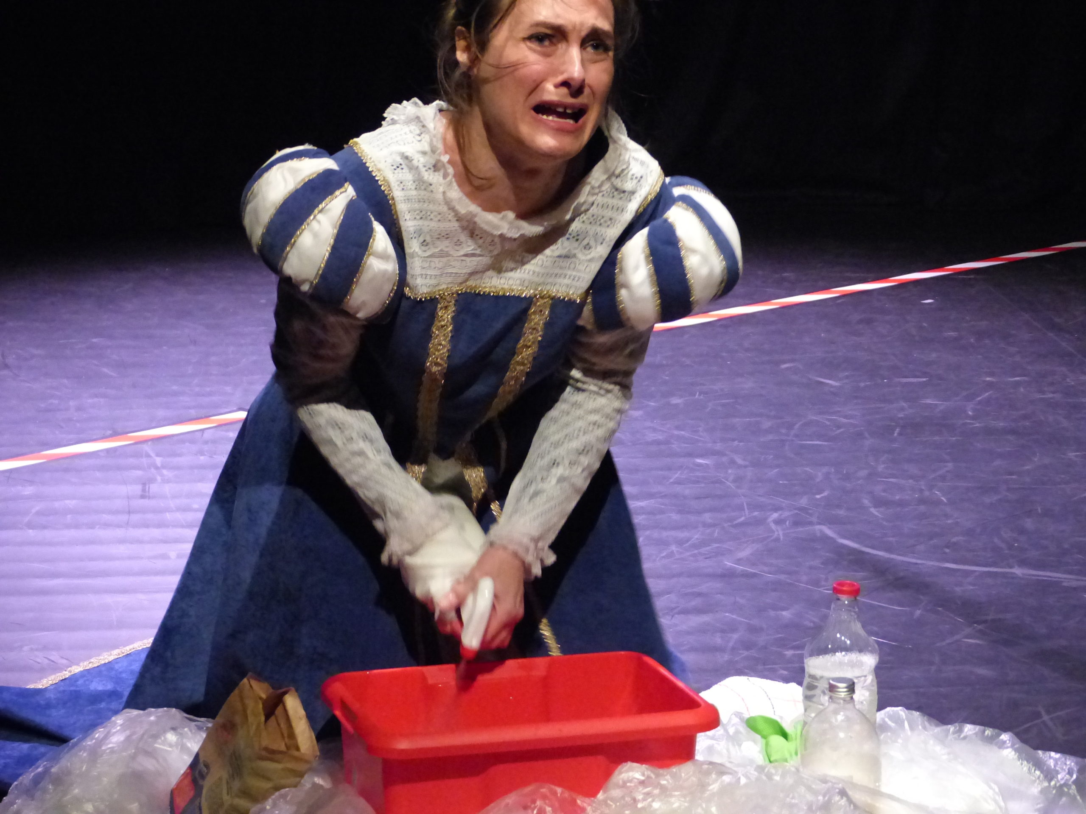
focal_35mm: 102
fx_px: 3200
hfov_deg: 19.3
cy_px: 407
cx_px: 543
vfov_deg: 14.5
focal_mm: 18.3
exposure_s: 1/50
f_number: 2.8
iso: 1600
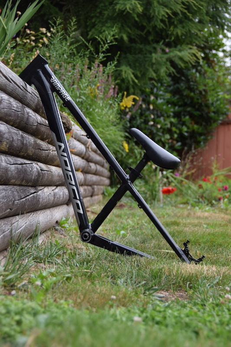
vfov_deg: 24.6
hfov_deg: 16.5
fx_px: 794
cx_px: 116
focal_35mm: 82
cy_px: 174
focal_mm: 55
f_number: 4.8
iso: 160
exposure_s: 1/160
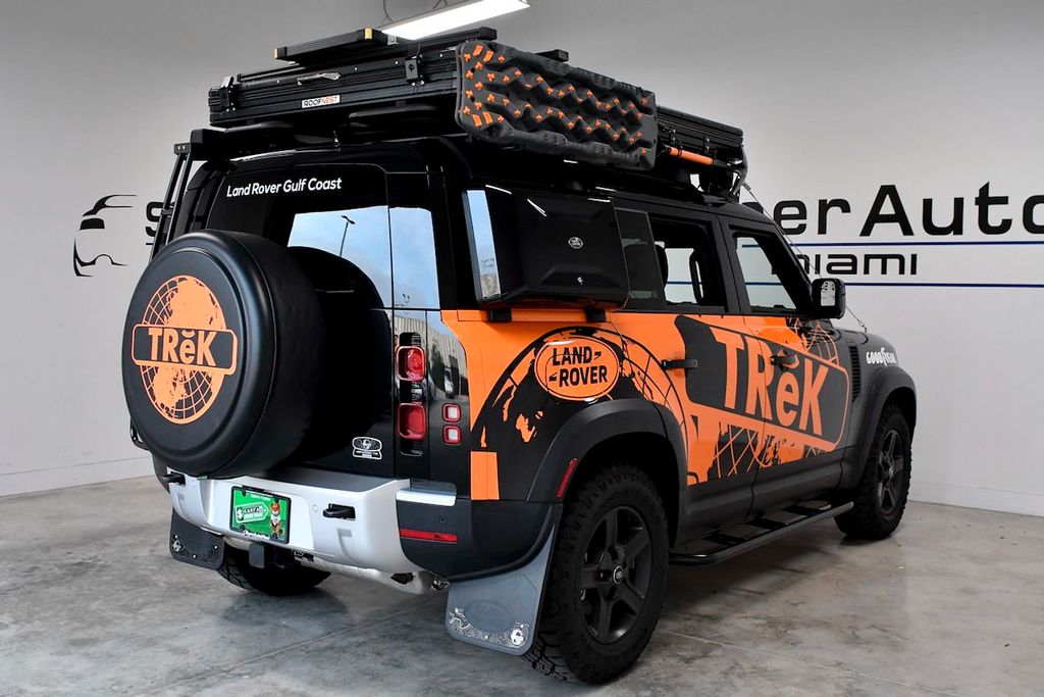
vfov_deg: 36.9
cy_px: 348
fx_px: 1044
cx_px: 522
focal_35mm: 36
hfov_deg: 53.1
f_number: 4.5
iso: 2000
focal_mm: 24
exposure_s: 1/1250
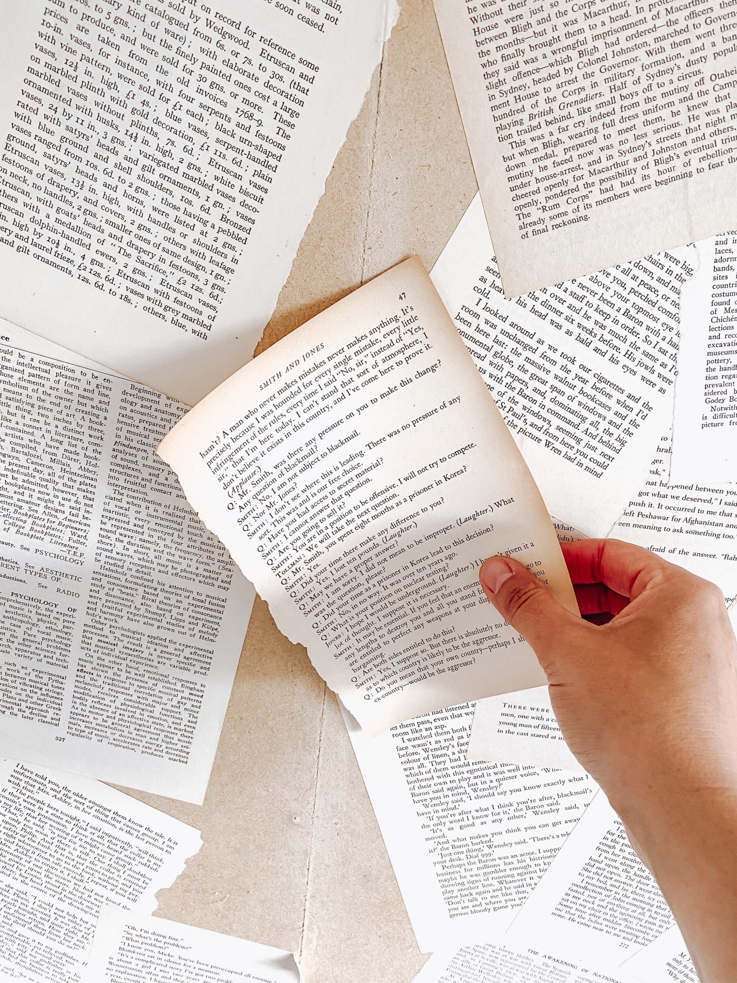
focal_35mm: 26
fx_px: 738
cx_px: 368
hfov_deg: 53.1
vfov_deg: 67.3
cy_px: 492
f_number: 1.8
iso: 125
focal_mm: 4.25
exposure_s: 1/65
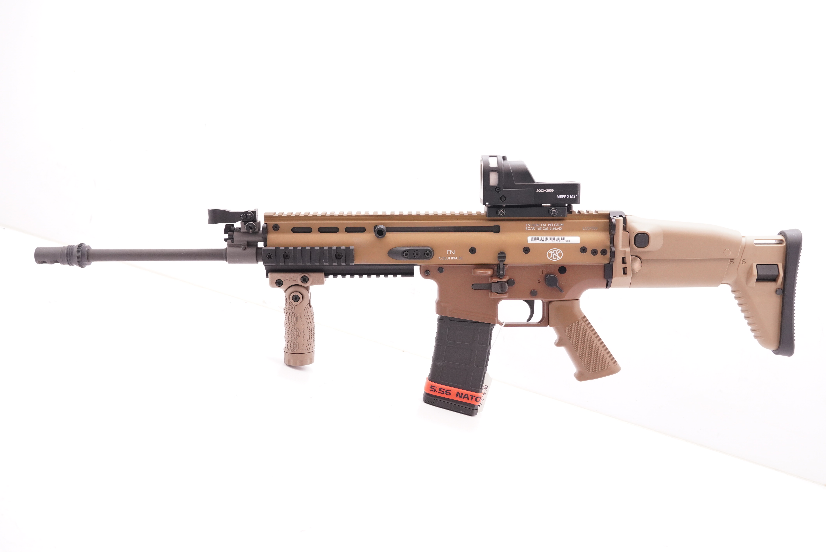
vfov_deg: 33.1
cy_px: 276
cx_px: 413
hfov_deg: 47.9
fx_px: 930
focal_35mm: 40
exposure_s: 1/125
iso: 1000
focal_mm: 27
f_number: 5.6
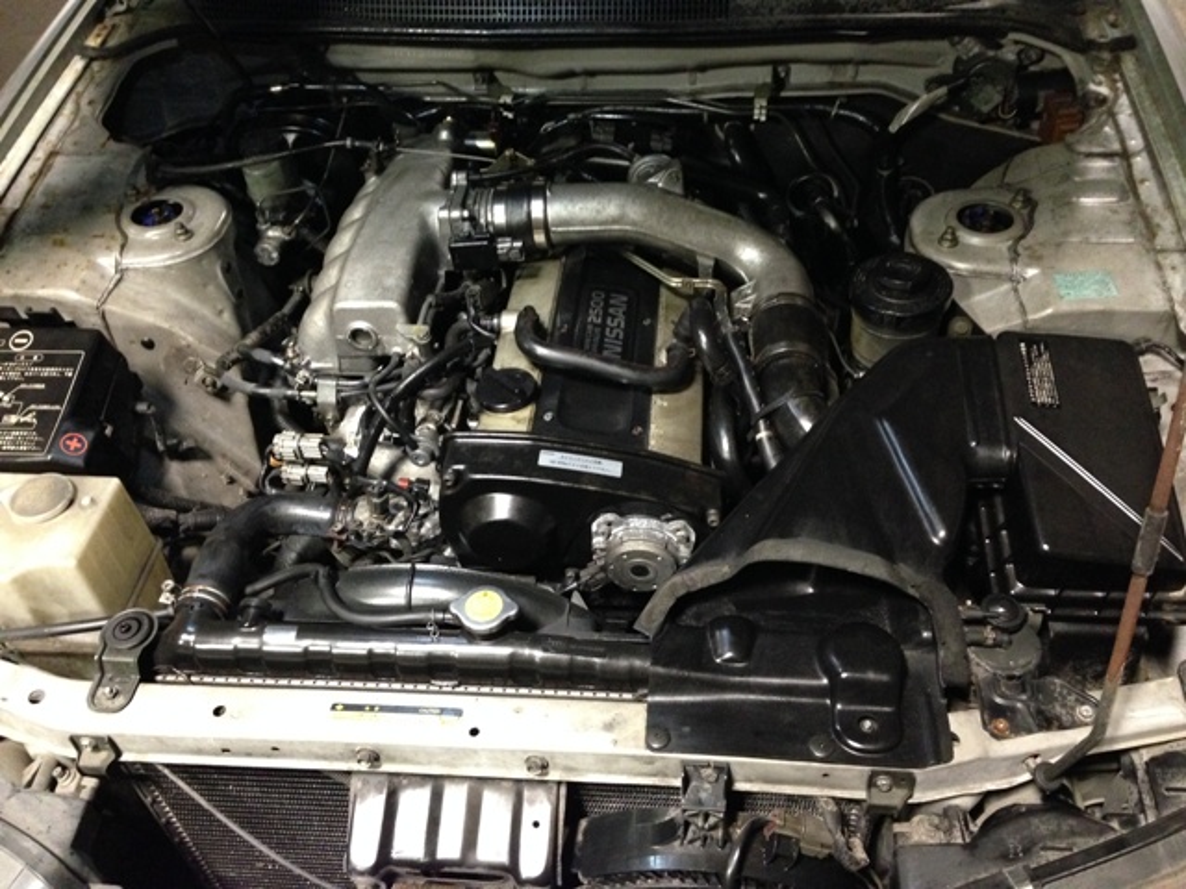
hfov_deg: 55.4
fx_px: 1131
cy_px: 444
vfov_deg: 42.9
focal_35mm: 33
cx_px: 593
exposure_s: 1/15
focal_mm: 4.12
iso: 500
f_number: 2.4
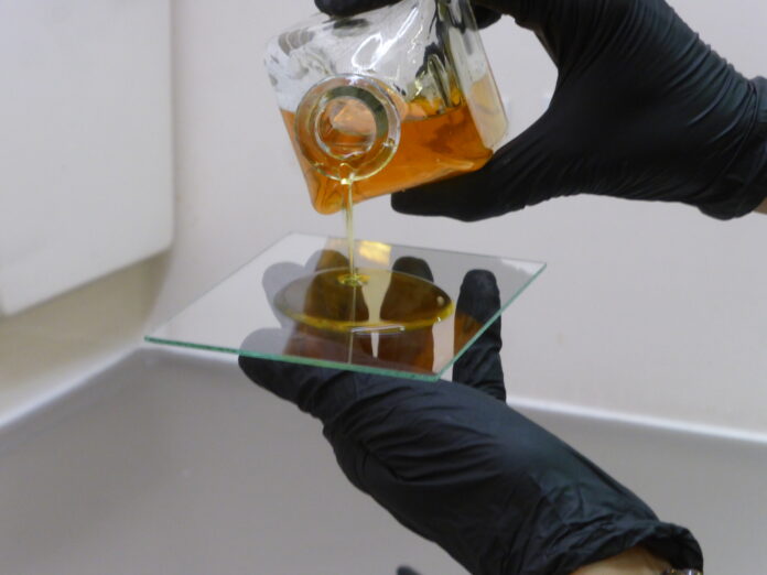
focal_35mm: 109
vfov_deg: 13.6
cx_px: 384
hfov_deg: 18.0
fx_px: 2415
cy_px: 288
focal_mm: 19.4
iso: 400
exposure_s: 1/15
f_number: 5.3
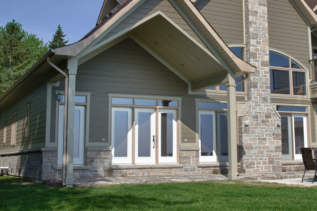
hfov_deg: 39.1
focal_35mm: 50
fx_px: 440
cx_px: 216
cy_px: 70
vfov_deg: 26.8
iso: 200
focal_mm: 24
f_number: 6.3
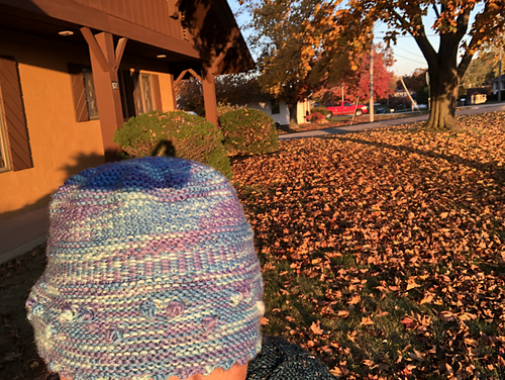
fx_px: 467
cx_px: 252
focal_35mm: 32
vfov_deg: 44.2
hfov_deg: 56.8
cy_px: 190
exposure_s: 1/120
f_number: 2.2
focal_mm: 2.87
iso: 32
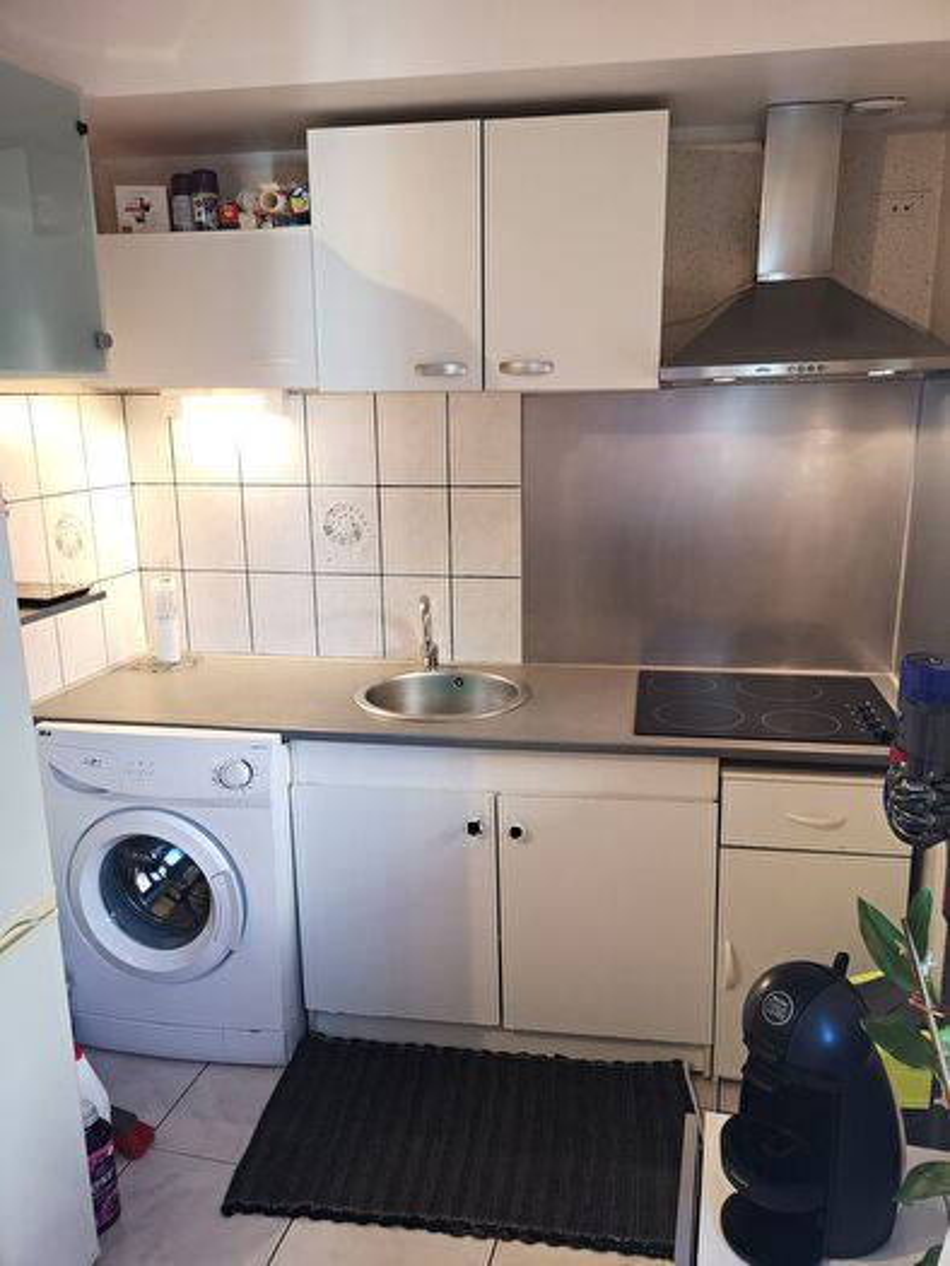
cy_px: 633
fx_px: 988
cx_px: 475
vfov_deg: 65.3
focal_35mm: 27
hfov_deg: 51.4
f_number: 1.8
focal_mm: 5.58
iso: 160
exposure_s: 1/33.3
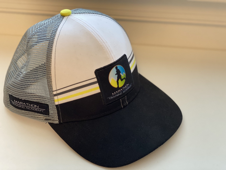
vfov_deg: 28.0
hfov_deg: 36.8
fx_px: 339
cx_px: 113
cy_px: 85
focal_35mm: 52
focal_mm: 6
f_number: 2
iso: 250
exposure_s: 1/112
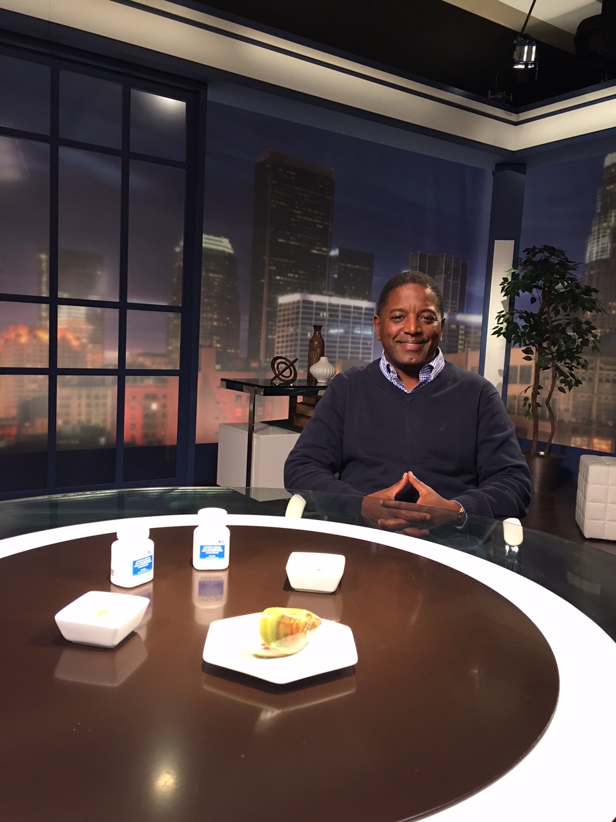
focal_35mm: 29
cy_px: 411
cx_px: 308
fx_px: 688
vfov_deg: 61.7
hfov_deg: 48.2
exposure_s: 1/15
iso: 80
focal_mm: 4.15
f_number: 2.2
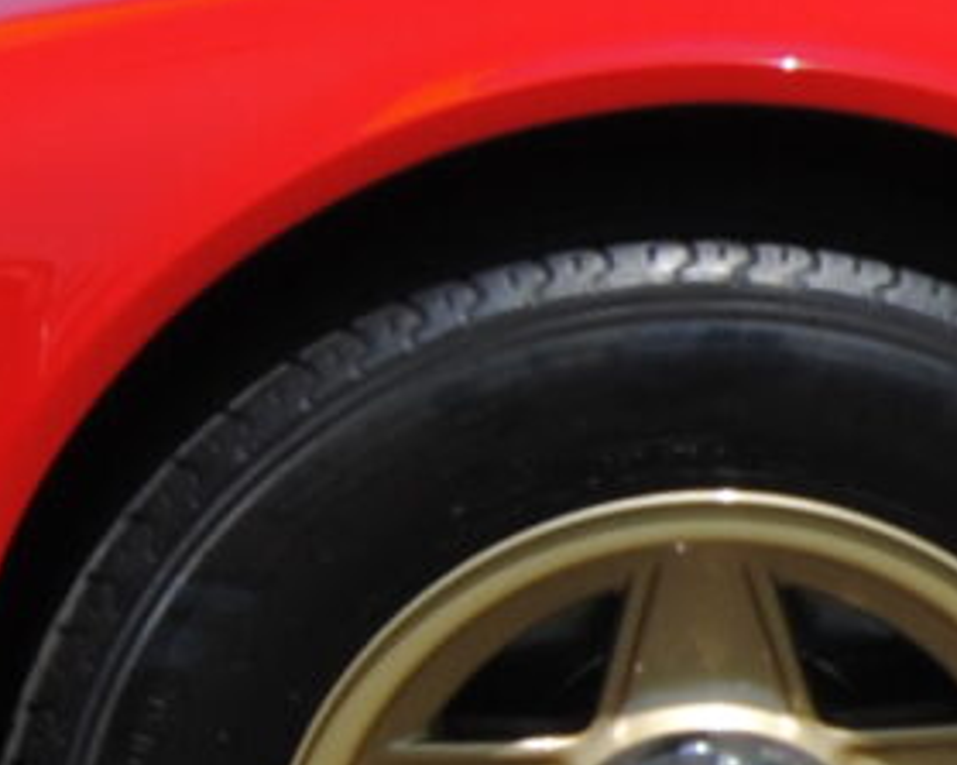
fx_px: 7333
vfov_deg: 6.0
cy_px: 566
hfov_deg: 7.0
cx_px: 2398
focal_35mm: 259
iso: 100
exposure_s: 1/320
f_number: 9
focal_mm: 20
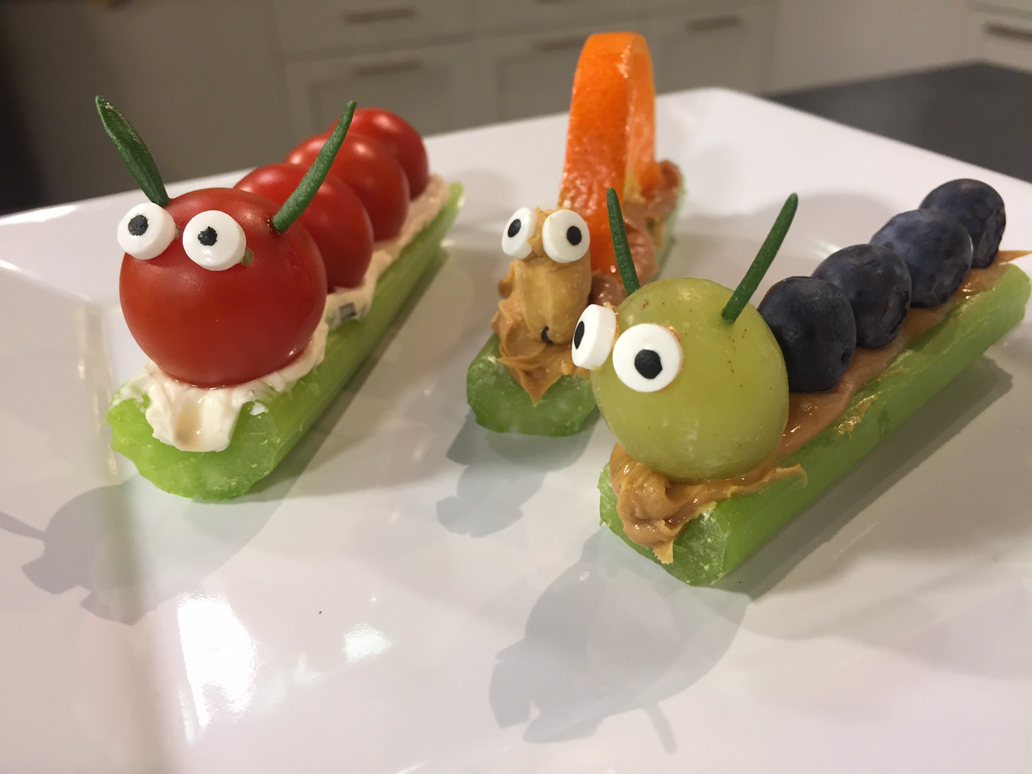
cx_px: 516
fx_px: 865
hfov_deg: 61.7
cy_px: 387
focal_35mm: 29
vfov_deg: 48.2
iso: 64
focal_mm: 4.15
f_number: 2.2
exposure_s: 1/30
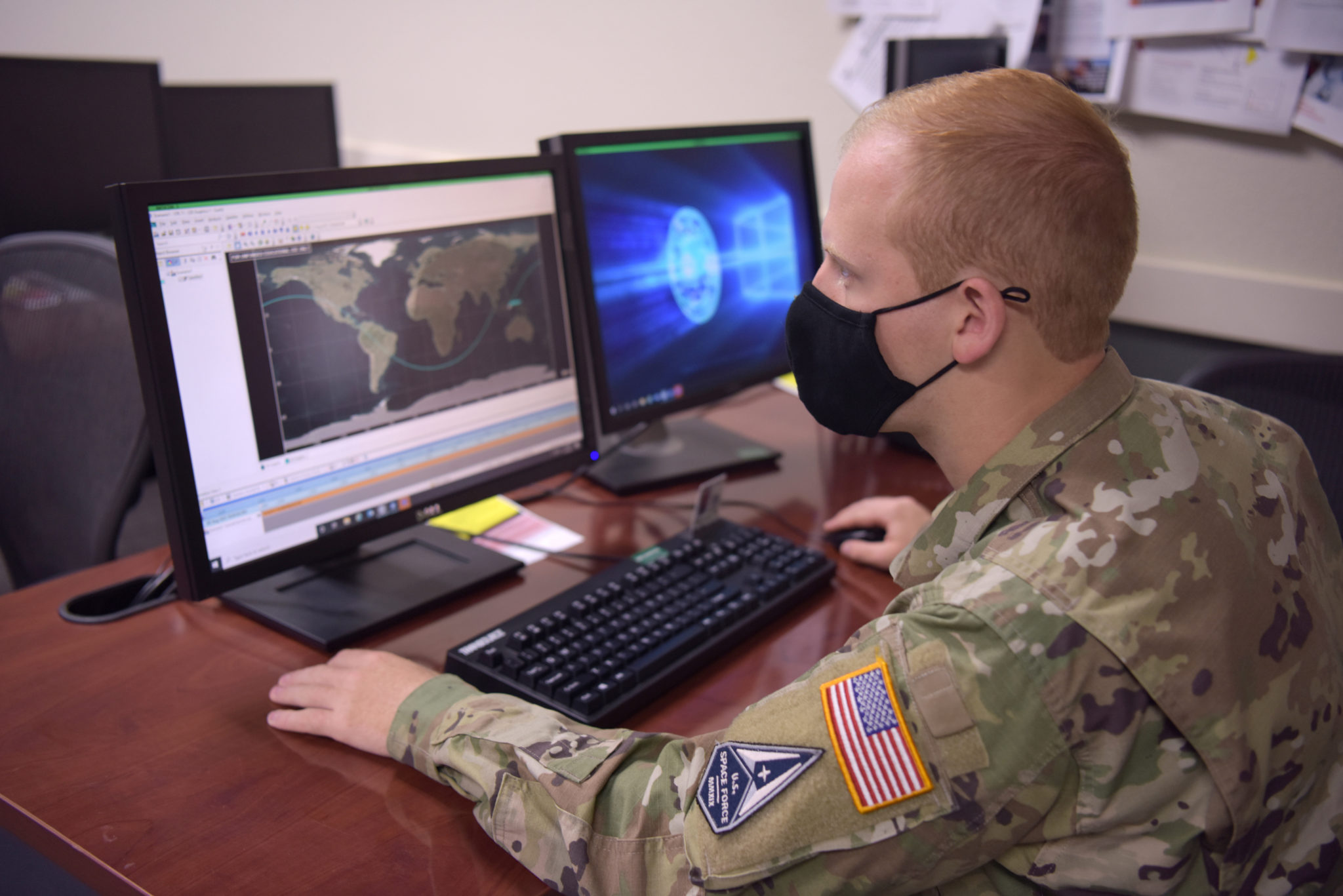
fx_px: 1418
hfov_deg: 50.7
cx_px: 672
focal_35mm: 38
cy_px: 448
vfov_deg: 35.1
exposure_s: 1/100
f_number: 2.8
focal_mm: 38
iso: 640
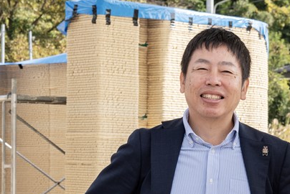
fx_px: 1096
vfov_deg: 10.1
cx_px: 226
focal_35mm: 136
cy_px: 166
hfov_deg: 15.0
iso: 100
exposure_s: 1/125
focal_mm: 55
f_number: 10
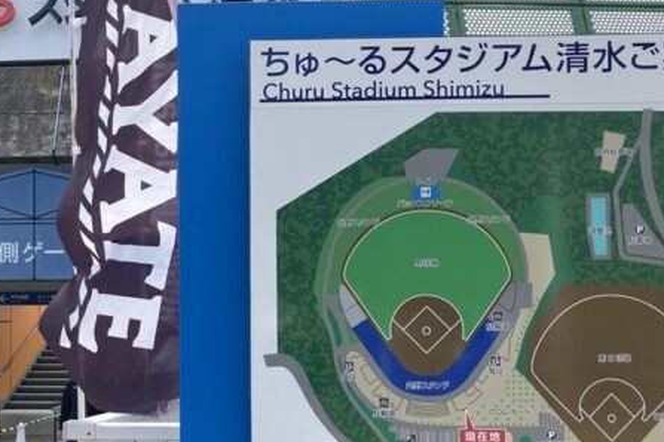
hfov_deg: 39.3
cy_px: 292
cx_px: 239
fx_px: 922
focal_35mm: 50
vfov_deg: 26.8
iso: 20
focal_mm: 3.99
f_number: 1.8
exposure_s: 1/1012
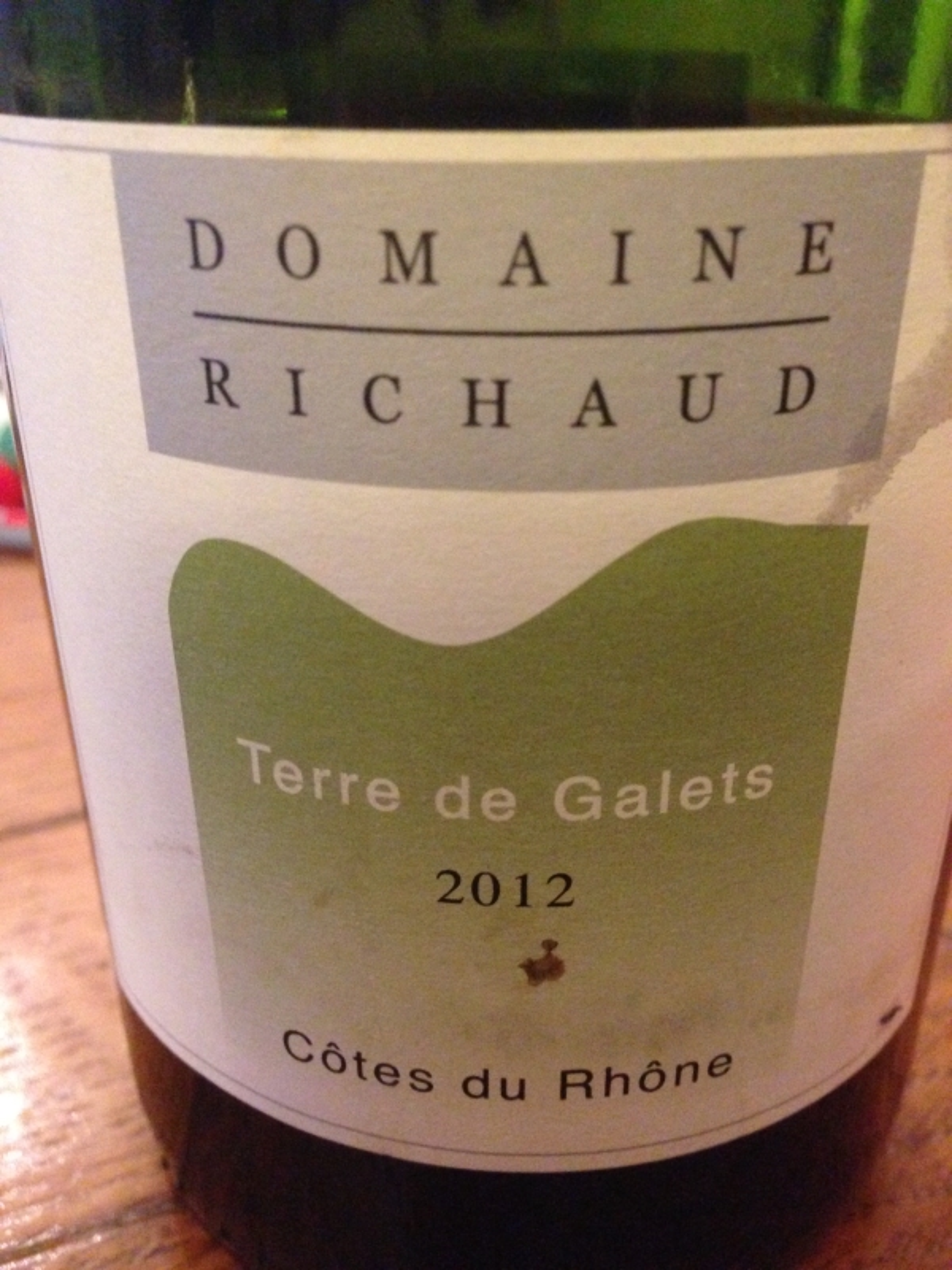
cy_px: 635
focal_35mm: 33
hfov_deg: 42.9
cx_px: 476
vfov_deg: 55.4
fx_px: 1210
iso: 800
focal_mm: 4.12
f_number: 2.4
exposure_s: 1/15
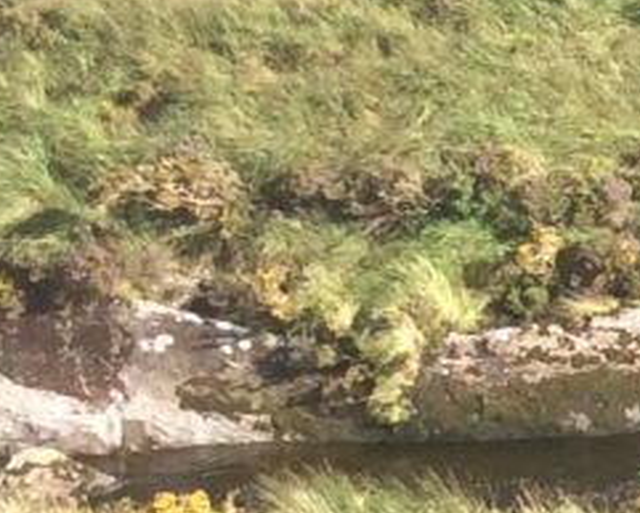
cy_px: 384
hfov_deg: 8.9
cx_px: 1487
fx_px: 3771
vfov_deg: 7.8
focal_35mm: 199
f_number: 2.4
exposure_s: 1/454
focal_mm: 3.3
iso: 32
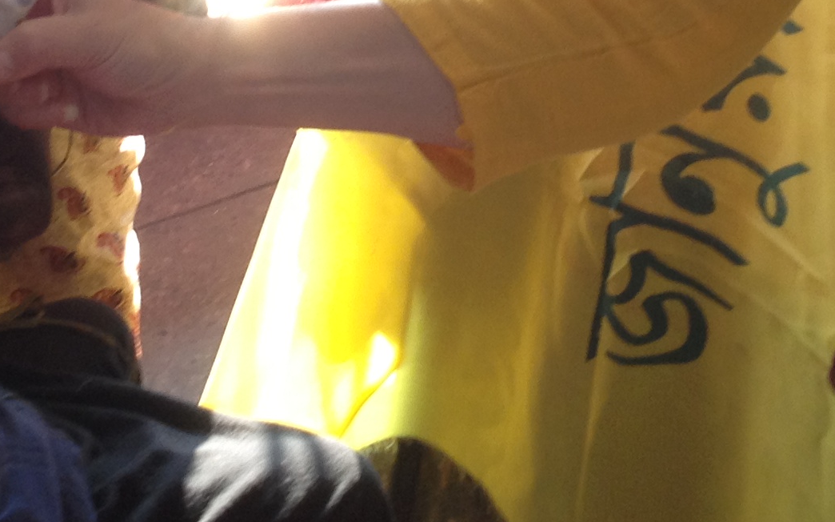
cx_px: 310
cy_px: -201
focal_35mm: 116
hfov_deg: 18.0
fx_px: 2639
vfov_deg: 11.0
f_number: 2.4
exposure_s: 1/40
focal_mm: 4.28
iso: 64
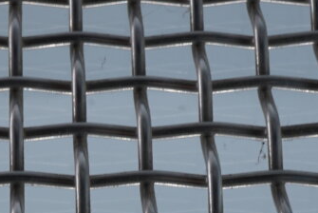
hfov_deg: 12.7
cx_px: 43
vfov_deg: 8.3
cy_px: 357
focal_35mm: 161
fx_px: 1423
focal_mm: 30
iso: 160
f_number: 22
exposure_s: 1/8
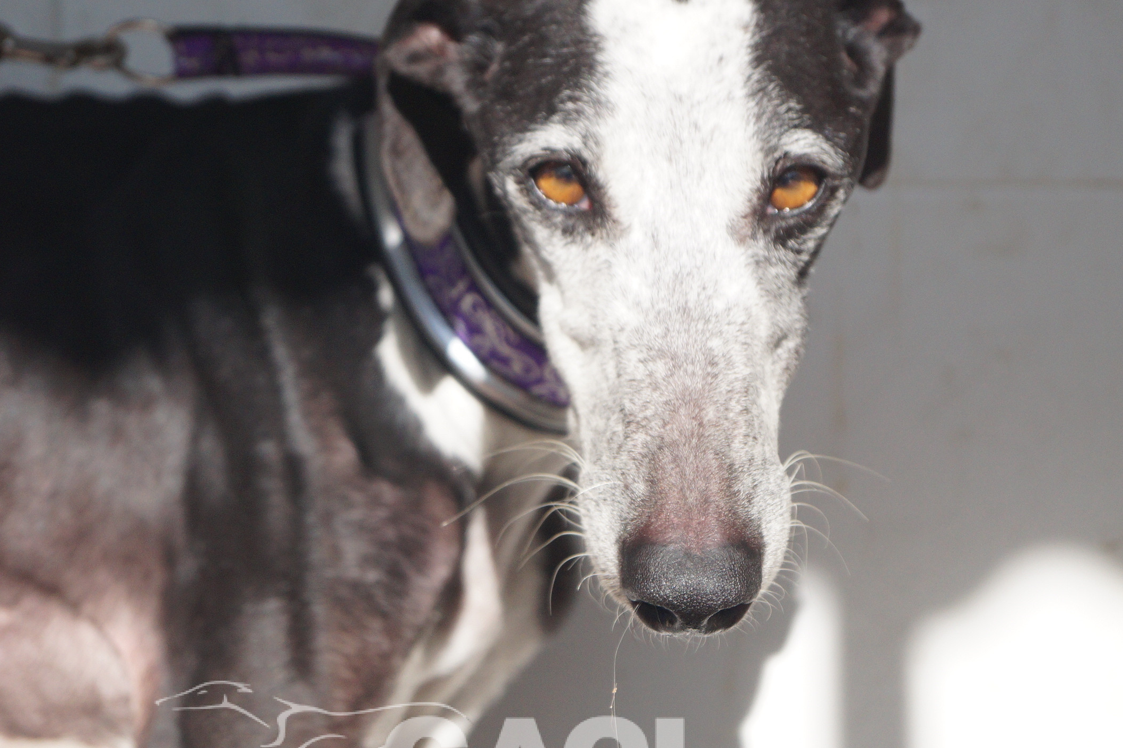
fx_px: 3326
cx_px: 421
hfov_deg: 19.1
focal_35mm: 107
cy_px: 331
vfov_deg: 12.8
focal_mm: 55
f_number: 5.6
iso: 800
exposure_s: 1/2000
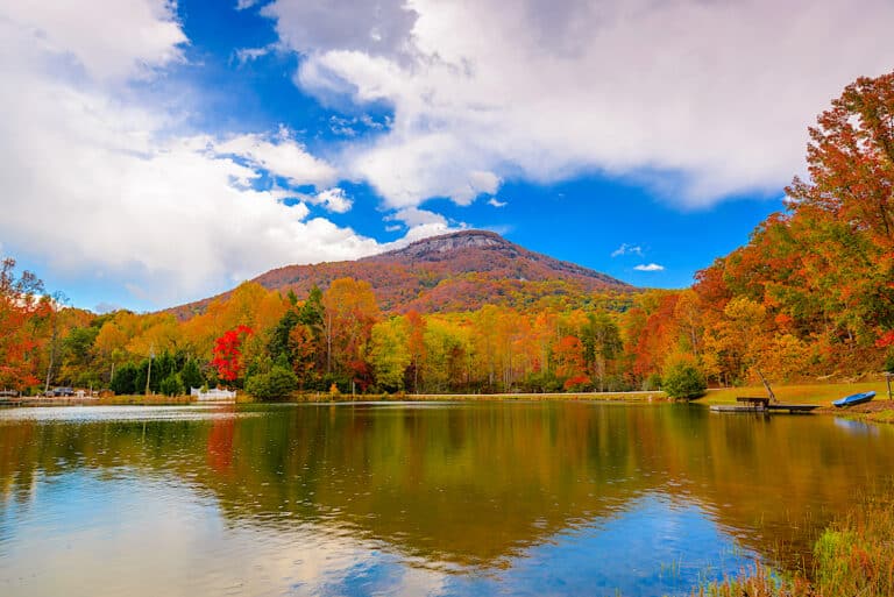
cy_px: 298
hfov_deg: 76.1
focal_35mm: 23
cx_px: 447
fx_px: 571
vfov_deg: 55.2
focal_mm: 23
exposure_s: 1/25
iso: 100
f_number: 8
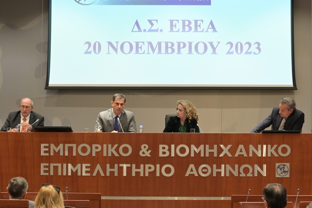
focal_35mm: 105
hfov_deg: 19.5
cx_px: 156
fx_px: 910
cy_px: 104
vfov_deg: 13.0
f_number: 5.6
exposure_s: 1/125
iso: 2000
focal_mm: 70
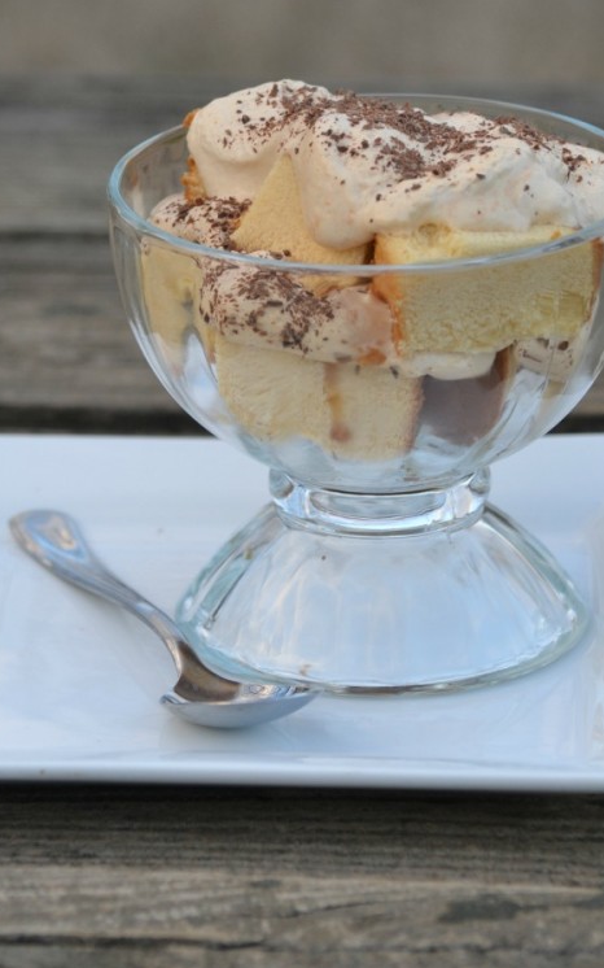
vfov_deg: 12.4
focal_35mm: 169
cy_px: 485
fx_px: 4453
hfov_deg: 7.8
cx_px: 315
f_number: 5.6
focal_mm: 110
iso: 320
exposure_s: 1/125
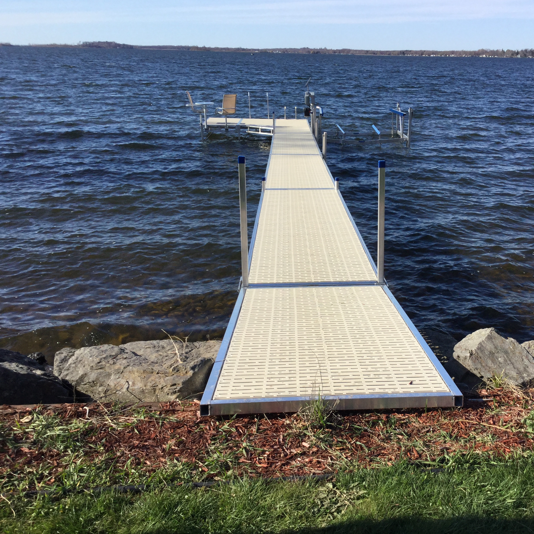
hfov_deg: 44.4
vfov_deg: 44.9
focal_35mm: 37
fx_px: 646
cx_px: 348
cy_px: 264
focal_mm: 3.3
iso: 25
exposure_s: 1/1217
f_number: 2.4
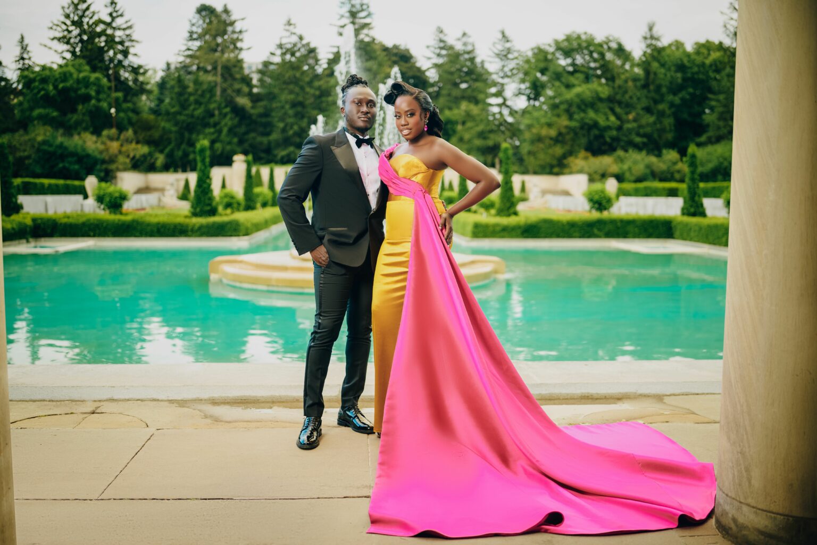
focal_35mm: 35
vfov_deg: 37.9
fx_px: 794
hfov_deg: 54.4
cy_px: 272
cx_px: 408
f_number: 1.4
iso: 100
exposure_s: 1/200
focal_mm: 35
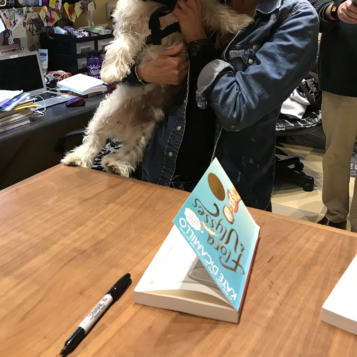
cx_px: 175
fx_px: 443
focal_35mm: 38
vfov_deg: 42.8
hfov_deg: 43.9
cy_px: 101
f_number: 1.8
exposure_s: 1/15
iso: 50
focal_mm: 3.99
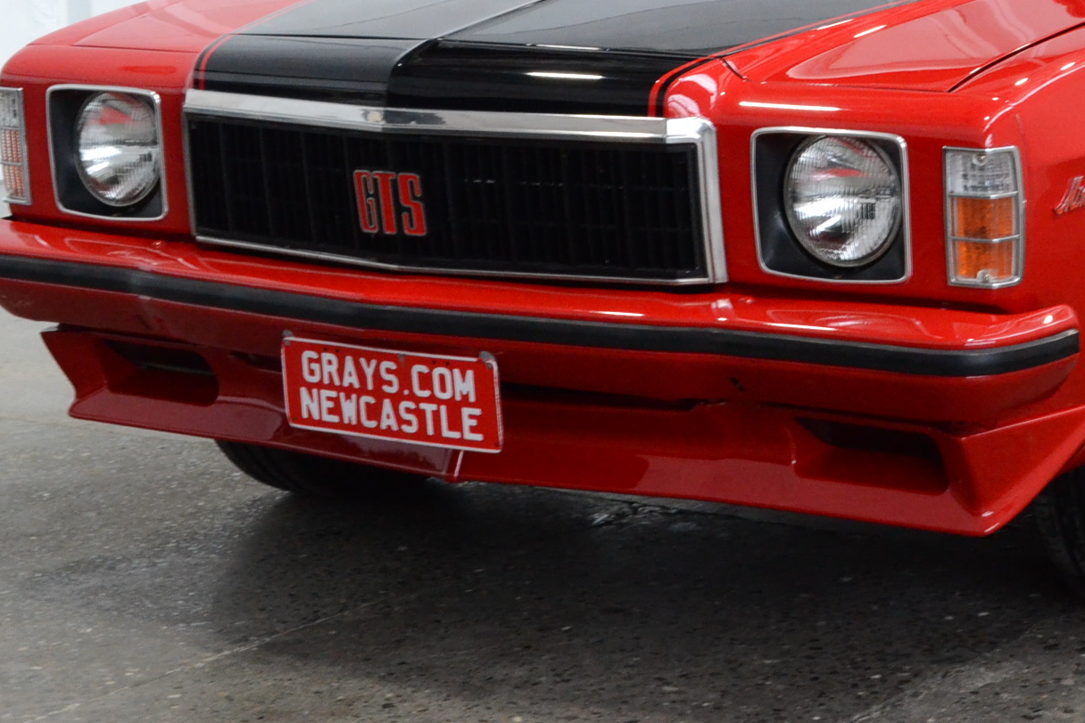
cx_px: 993
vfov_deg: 12.6
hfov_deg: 18.6
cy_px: 110
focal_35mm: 108
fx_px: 3255
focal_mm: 38
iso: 1600
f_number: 10
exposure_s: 1/80
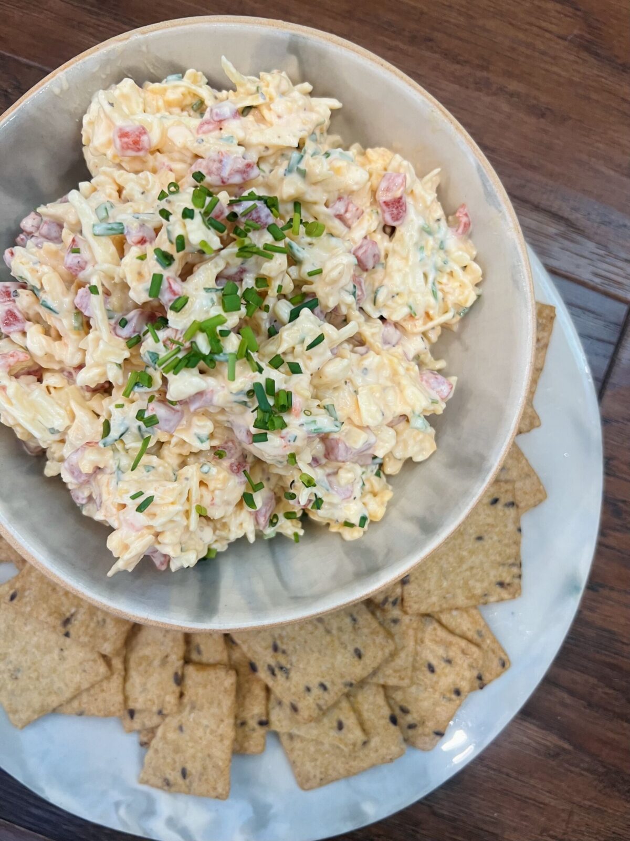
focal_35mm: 26
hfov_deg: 53.1
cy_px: 420
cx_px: 315
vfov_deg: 67.3
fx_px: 631
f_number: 1.5
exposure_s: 1/60
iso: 125
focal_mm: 5.7
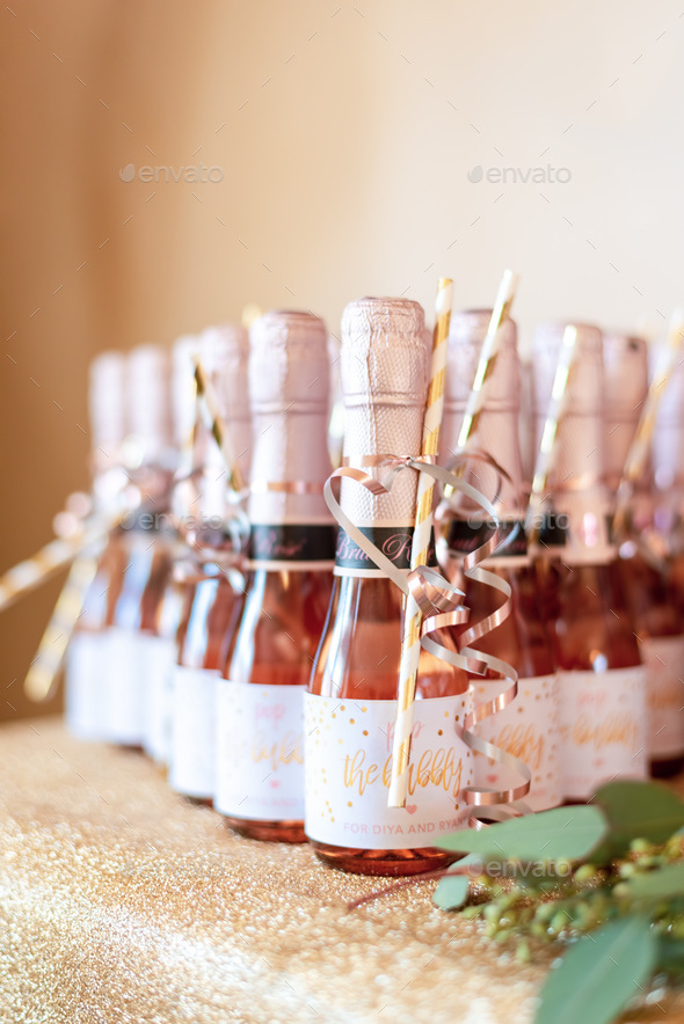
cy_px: 512
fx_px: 1424
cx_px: 342
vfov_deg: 39.6
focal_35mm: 50
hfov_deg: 27.0
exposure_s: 1/160
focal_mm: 50
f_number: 2
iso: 400
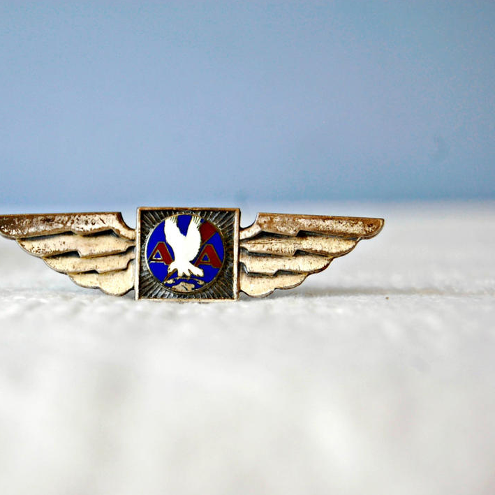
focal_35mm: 107
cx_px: 163
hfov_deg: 16.3
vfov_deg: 16.3
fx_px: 1725
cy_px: 247
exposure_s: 1/30
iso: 560
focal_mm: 55
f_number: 5.6
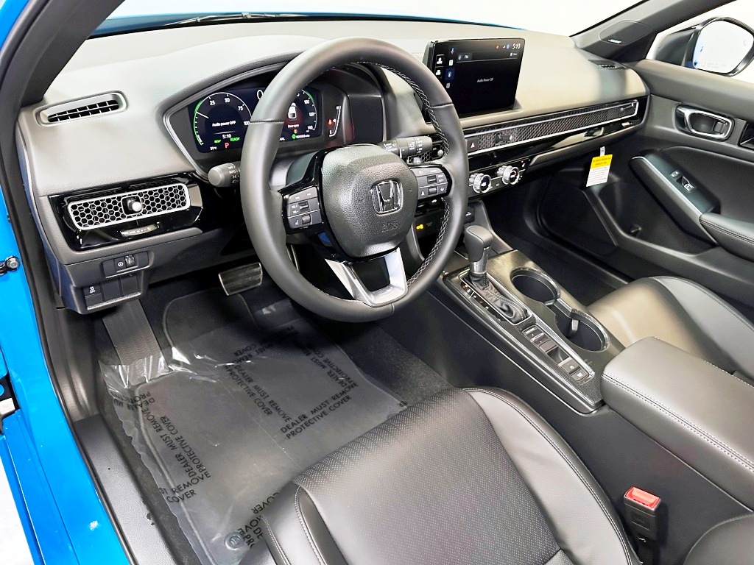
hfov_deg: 71.6
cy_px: 282
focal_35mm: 24
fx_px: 523
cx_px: 377
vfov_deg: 56.8
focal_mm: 6.86
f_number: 1.78
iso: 1000
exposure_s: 1/30
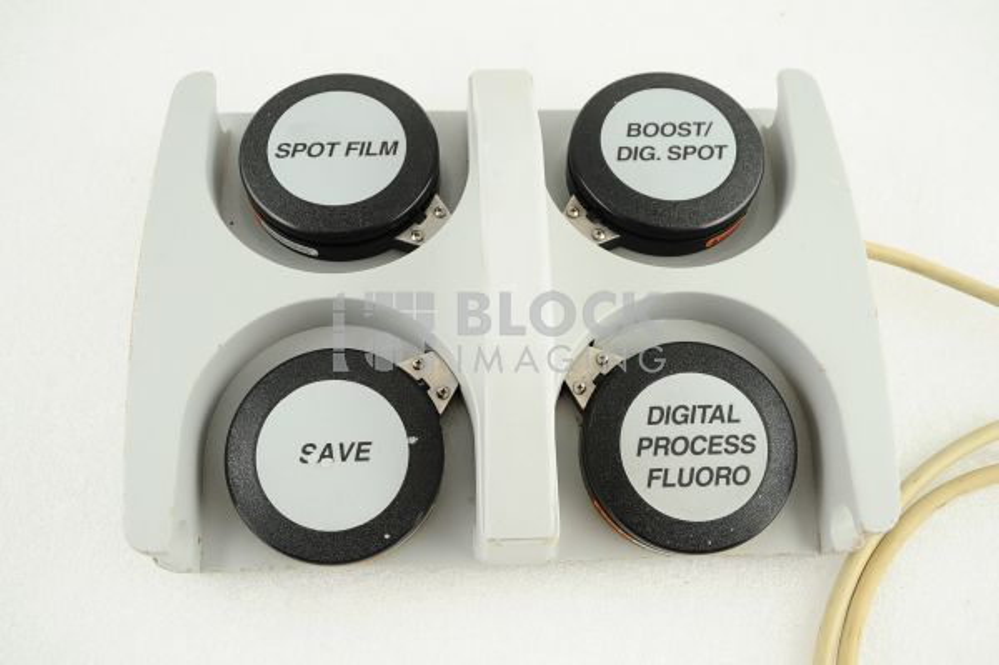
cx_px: 500
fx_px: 1109
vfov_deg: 33.3
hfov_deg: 48.5
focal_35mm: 40
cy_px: 332
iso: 800
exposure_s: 1/100
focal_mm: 40
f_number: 7.1
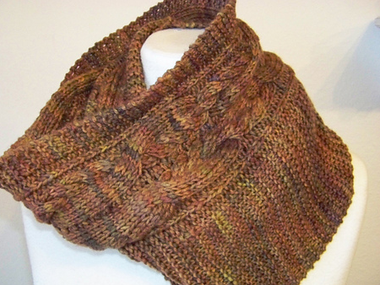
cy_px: 151
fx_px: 439
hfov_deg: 46.7
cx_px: 171
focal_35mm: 40
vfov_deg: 36.0
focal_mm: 5.85
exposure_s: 1/30
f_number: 2.8
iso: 1000
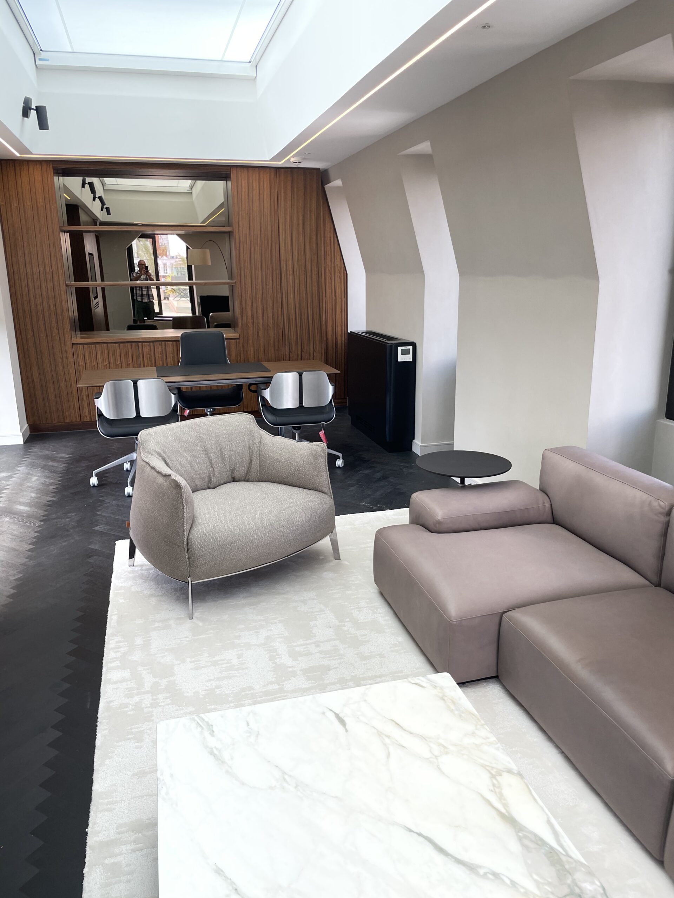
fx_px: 675
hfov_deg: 53.1
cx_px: 337
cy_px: 449
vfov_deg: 67.3
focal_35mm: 26
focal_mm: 4.2
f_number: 1.6
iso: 64
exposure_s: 1/121
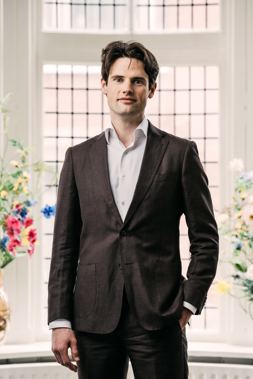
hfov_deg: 10.2
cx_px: 126
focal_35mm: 135
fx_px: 1423
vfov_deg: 15.2
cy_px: 190
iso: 800
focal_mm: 135
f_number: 3.5
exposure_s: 1/20
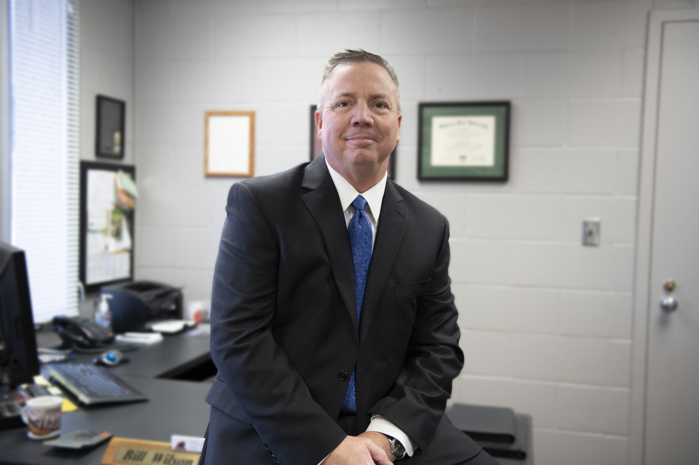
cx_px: 350
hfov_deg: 50.7
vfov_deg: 35.0
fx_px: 737
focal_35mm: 38
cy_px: 232
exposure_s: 1/60
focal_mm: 38
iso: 400
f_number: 2.8
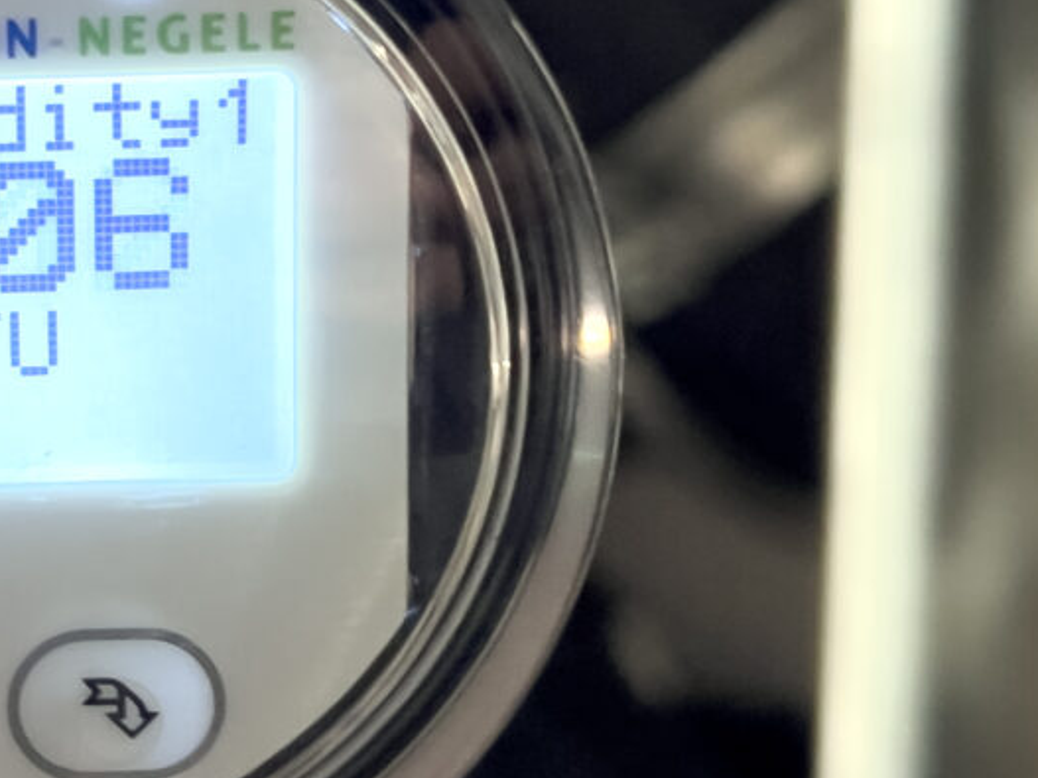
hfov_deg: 18.7
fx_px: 3028
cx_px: -116
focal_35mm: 101
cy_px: 169
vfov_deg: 14.6
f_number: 1.5
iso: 500
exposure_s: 1/50
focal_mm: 5.7
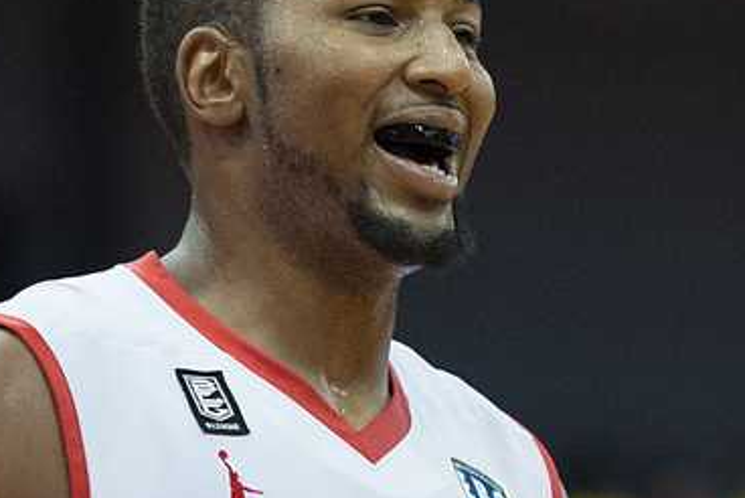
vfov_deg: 4.5
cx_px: 279
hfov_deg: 6.8
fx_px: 6275
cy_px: 231
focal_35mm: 303
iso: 4000
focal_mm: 155
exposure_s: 1/400
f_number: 2.8
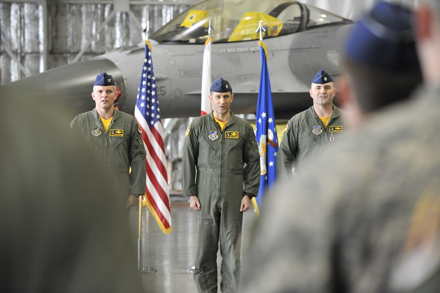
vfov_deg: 10.5
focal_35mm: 130
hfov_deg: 15.8
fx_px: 1588
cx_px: 220
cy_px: 146
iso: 3200
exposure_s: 1/100
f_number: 4
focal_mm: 130
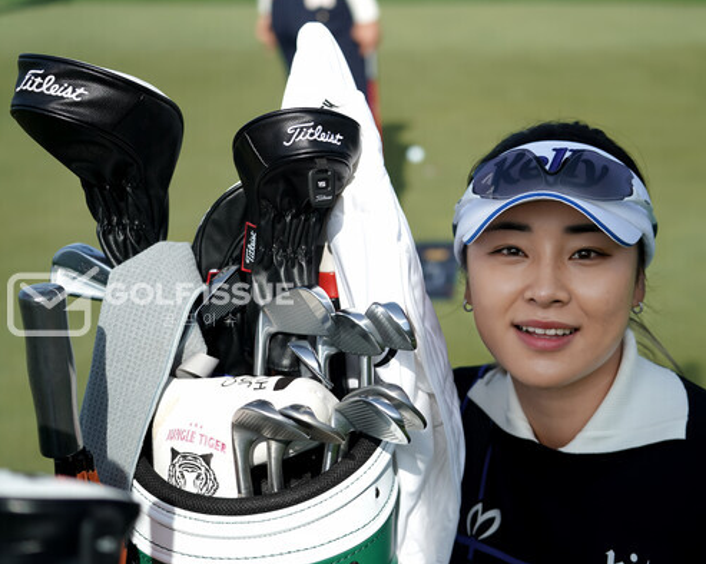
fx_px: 1671
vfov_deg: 19.2
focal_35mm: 80
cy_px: 279
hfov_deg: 23.8
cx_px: 415
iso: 100
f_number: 4.5
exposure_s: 1/640
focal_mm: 70
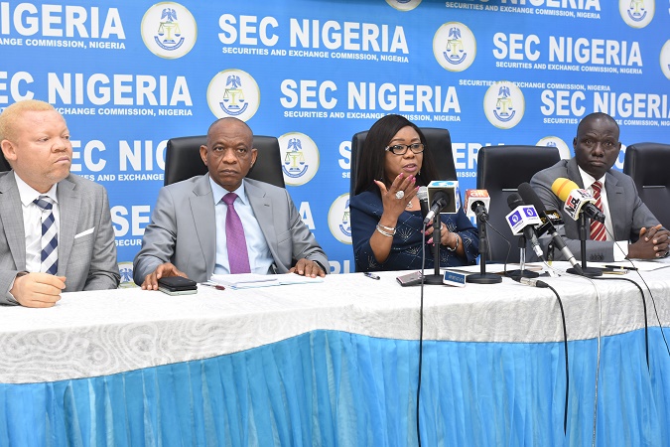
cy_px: 224
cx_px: 335
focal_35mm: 52
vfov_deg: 25.8
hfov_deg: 37.9
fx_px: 977
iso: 800
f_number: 5
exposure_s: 1/160
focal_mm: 35
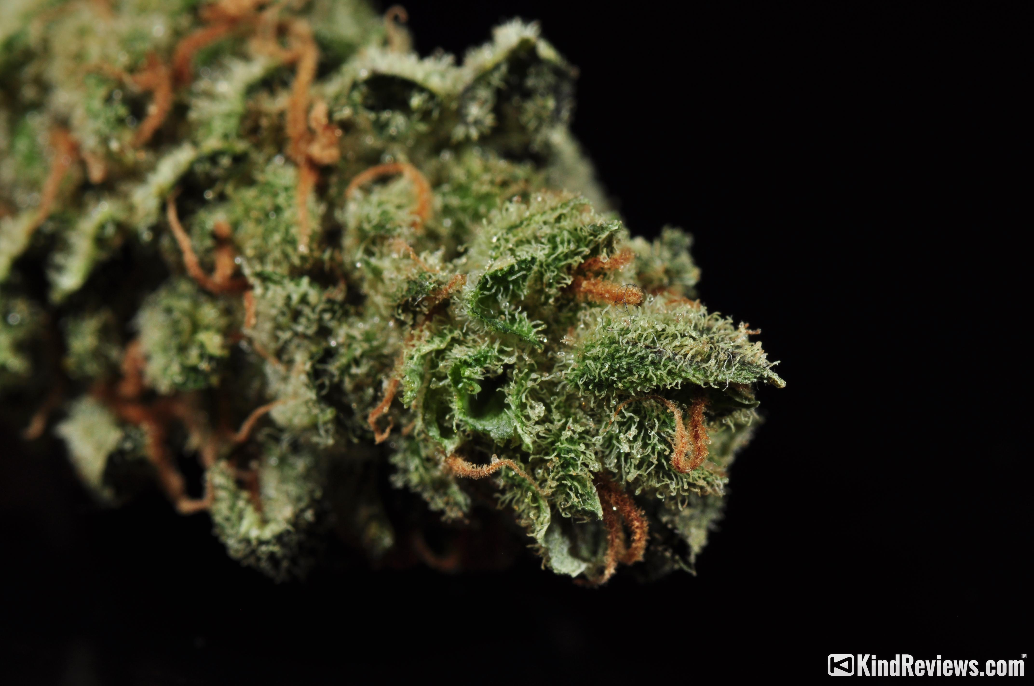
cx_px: 517
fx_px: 3873
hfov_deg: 15.2
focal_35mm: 135
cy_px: 343
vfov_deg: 10.1
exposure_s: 1/8
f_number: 29
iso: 200
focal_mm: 90
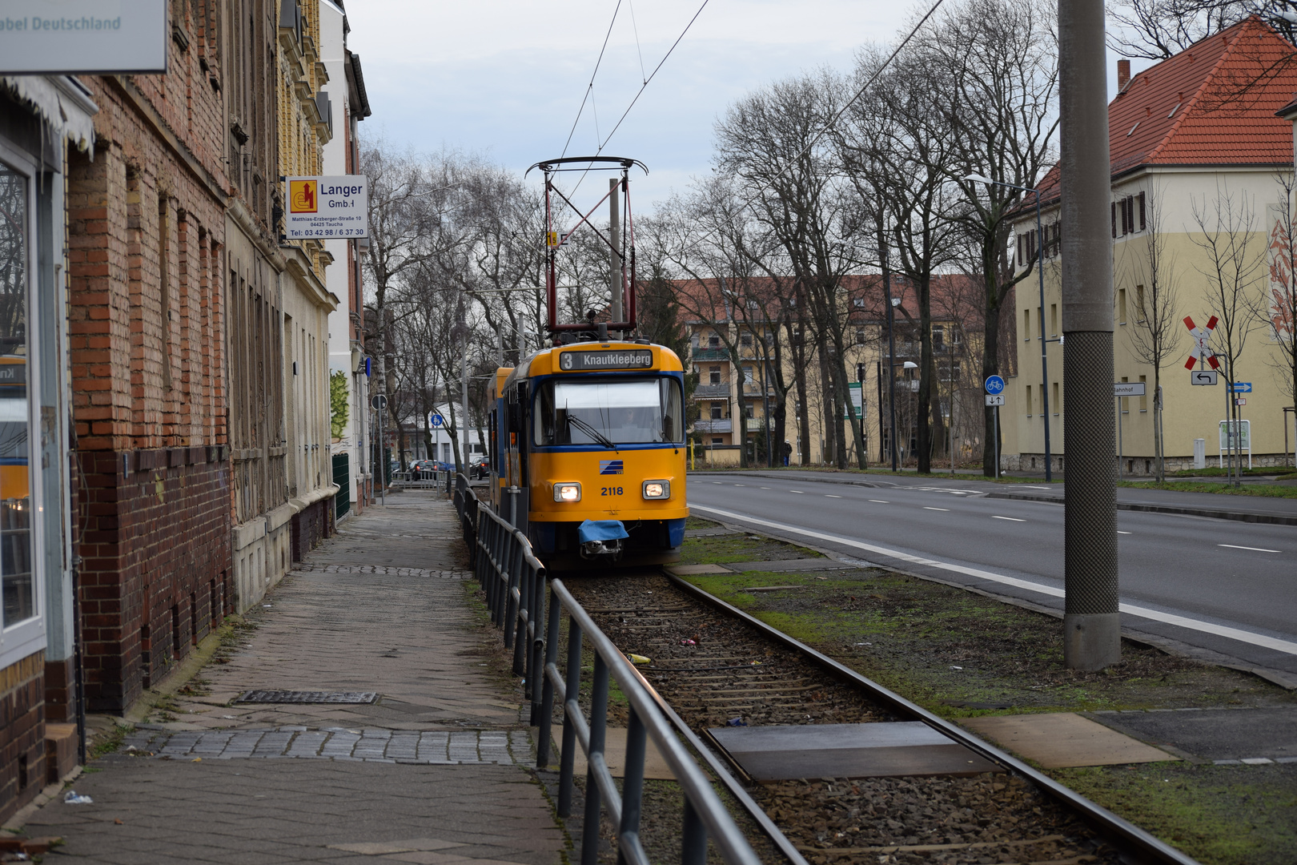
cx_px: 648
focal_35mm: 93
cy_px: 432
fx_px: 3350
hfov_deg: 21.9
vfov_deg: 14.7
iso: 100
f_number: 4.2
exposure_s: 1/320
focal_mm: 62
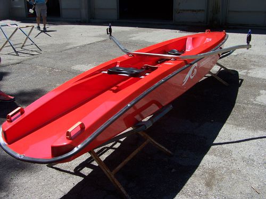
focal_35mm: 38
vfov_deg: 37.7
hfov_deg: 49.0
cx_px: 133
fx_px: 292
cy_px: 100
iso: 80
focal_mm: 6.3
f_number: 4
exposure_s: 1/640
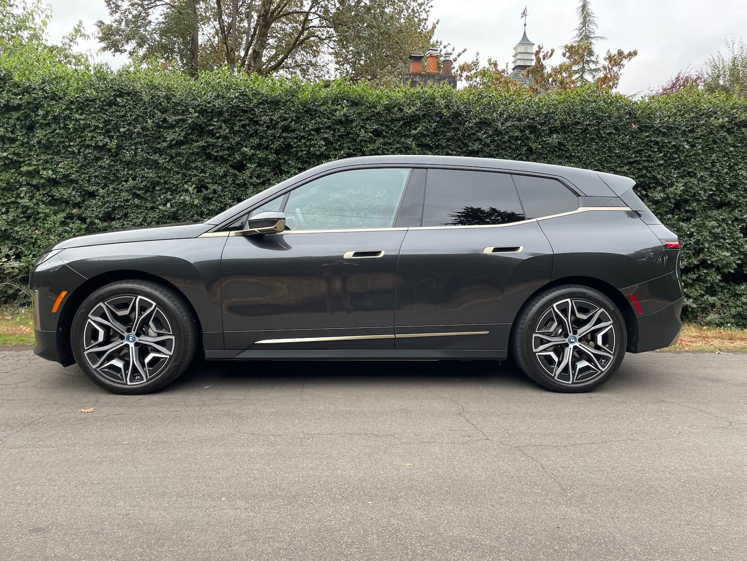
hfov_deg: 67.3
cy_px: 280
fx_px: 561
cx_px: 374
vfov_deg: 53.1
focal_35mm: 26
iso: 32
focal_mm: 4.2
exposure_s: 1/371
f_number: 1.6
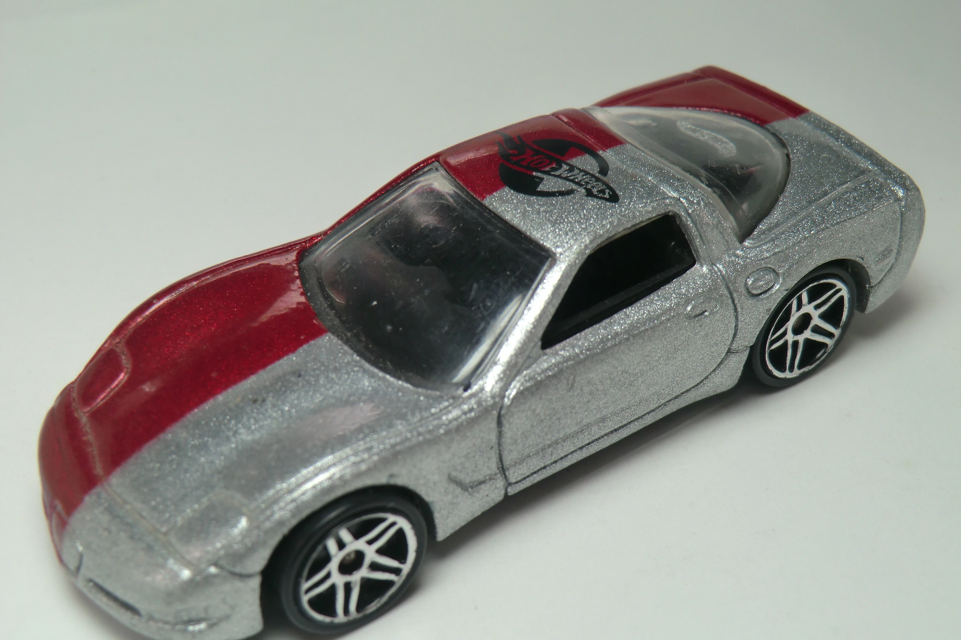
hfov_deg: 40.3
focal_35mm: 49
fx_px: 1308
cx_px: 481
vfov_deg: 27.5
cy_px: 359
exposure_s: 1/125
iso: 64
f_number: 4
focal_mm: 8.4
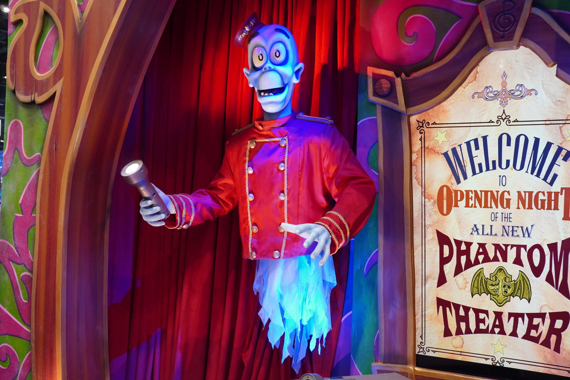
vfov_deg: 35.2
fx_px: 598
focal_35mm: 38
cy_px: 190
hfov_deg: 50.9
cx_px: 285
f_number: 5.6
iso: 1000
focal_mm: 25.2
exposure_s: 1/40
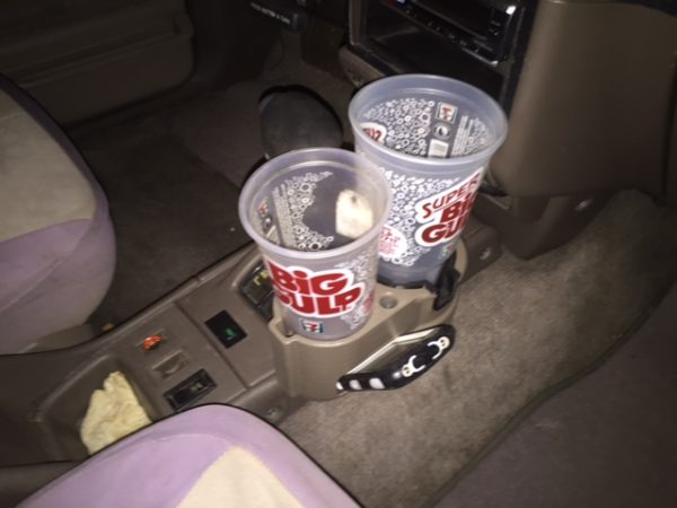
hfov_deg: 61.7
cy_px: 254
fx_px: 567
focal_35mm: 29
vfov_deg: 48.2
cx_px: 338
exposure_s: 1/16
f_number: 2.2
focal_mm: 4.15
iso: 80
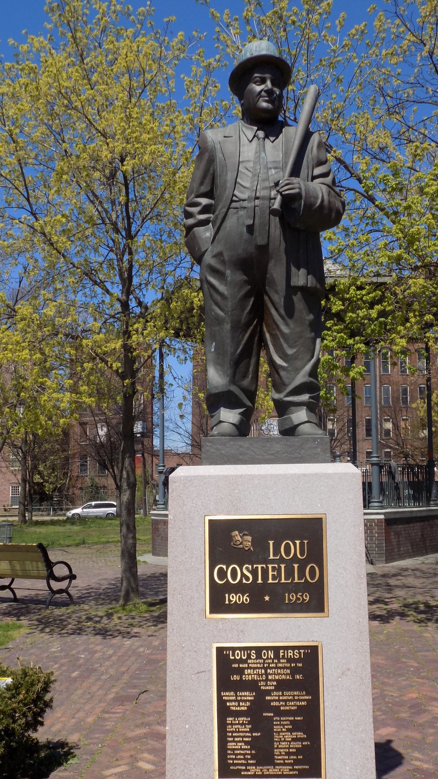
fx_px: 743
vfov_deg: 55.2
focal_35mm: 36
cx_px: 277
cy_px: 424
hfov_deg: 32.7
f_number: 3.3
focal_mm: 5.3
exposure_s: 1/1000
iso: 80
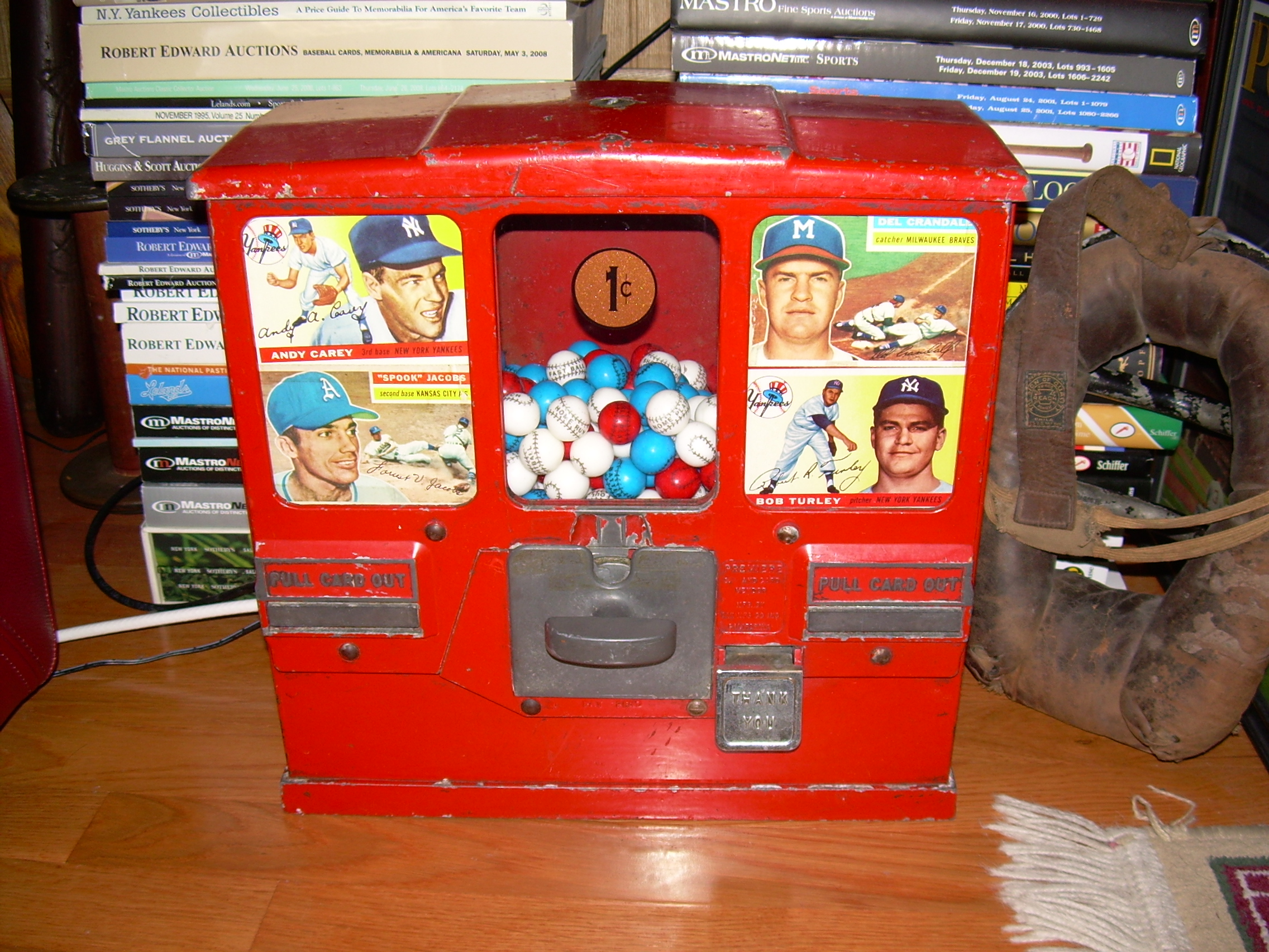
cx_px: 634
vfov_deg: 37.7
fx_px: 1393
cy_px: 476
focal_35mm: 38
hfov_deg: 49.0
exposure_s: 1/60
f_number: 2.8
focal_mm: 6.3
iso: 50
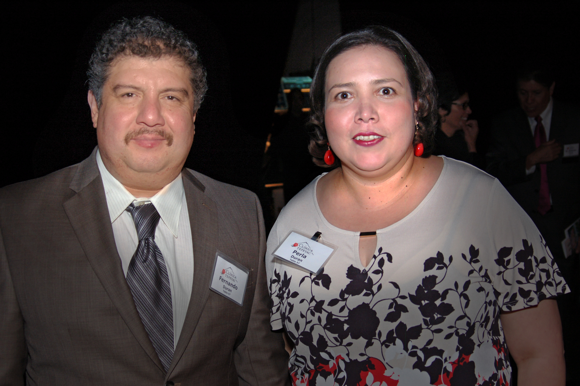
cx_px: 290
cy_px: 193
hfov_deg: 46.4
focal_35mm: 42
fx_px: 676
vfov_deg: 31.8
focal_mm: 28
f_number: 4
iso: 200
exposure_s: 1/60
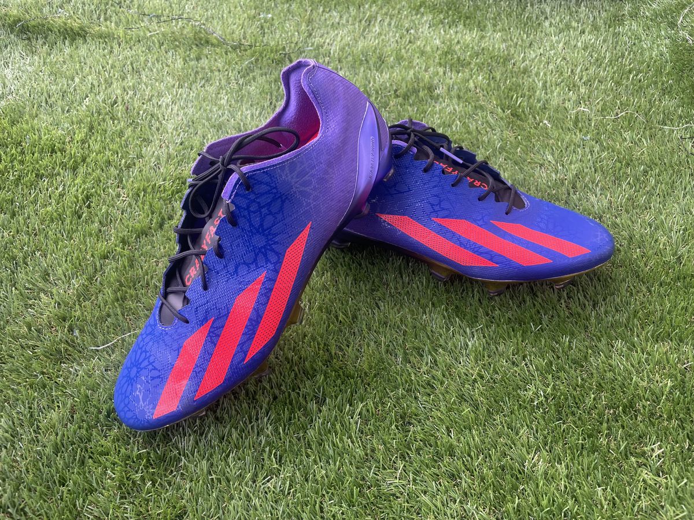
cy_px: 260
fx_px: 521
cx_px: 347
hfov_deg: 67.3
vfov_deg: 53.1
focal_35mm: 26
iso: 100
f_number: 1.6
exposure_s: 1/121
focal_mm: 4.2
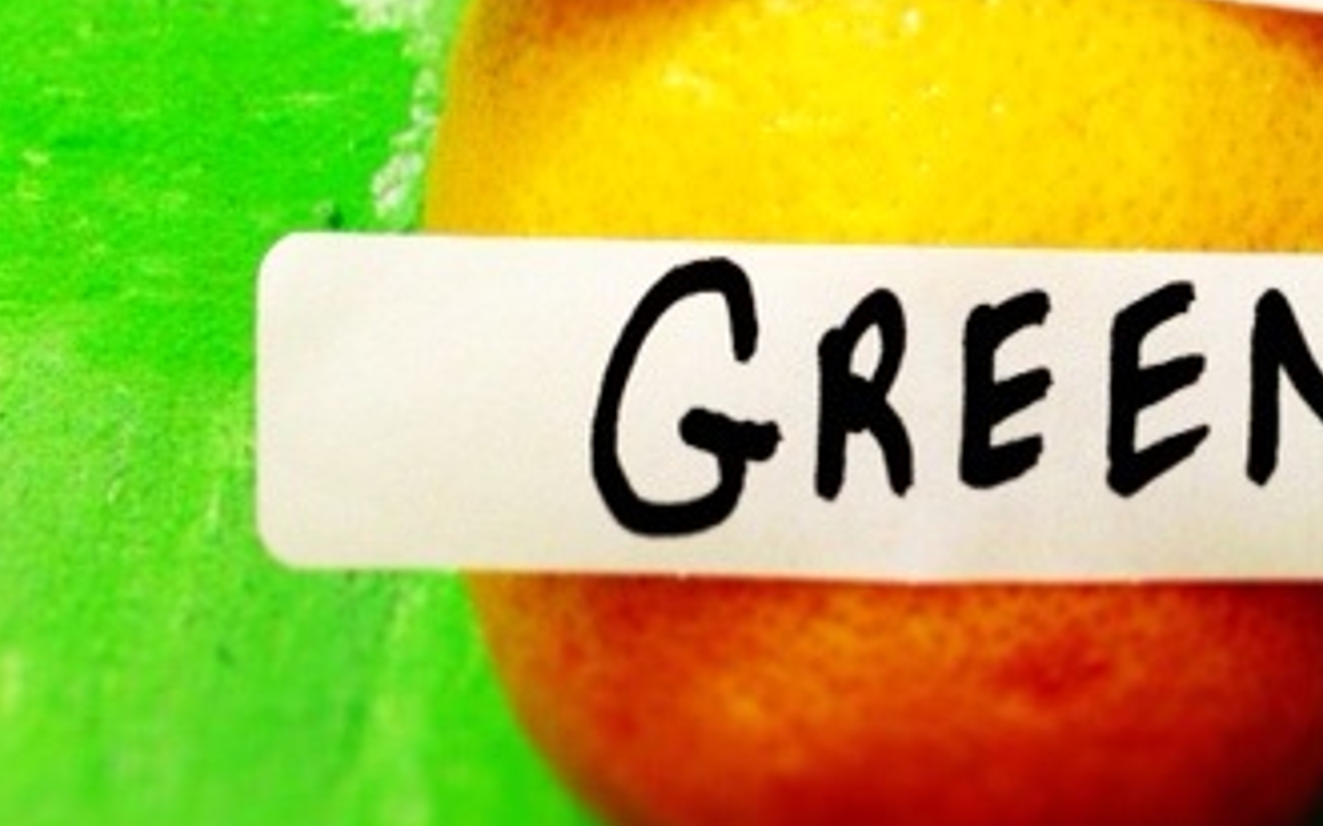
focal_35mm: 72
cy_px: 277
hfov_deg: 28.3
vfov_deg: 18.0
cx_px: 950
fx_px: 2595
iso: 160
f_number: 2.4
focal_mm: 4.28
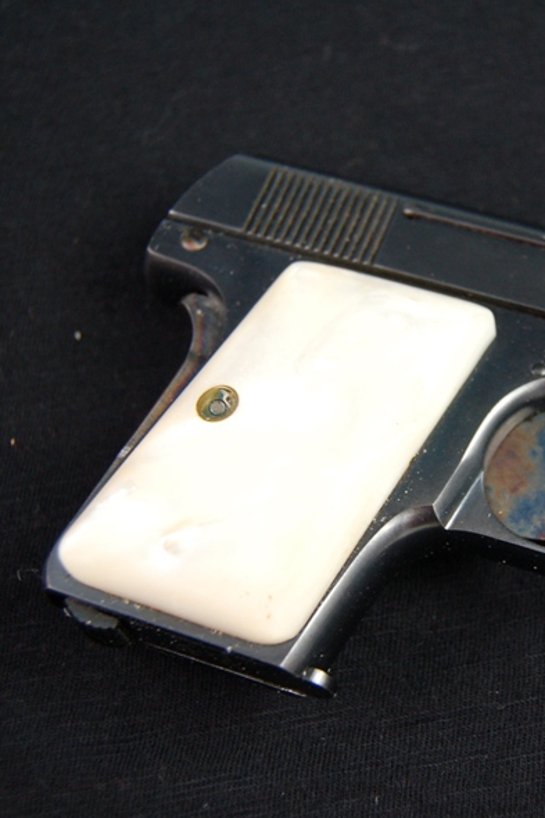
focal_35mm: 55
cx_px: 420
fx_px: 1250
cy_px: 408
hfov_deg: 24.3
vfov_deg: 36.3
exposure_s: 1/60
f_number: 4
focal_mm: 24
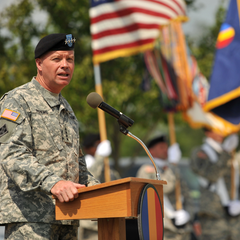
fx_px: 1804
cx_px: 142
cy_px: 120
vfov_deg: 7.6
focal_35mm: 230
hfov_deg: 7.6
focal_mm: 180
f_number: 2.8
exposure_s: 1/8000
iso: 200
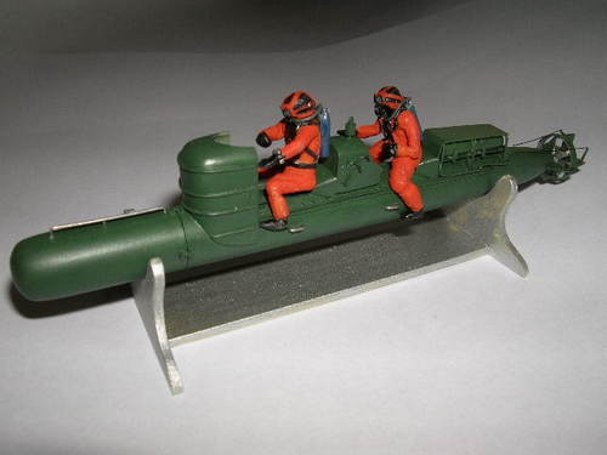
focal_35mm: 35
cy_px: 228
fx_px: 614
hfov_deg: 52.6
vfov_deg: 40.7
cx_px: 304
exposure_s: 1/60.1
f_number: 5.6
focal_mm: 5.8
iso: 50
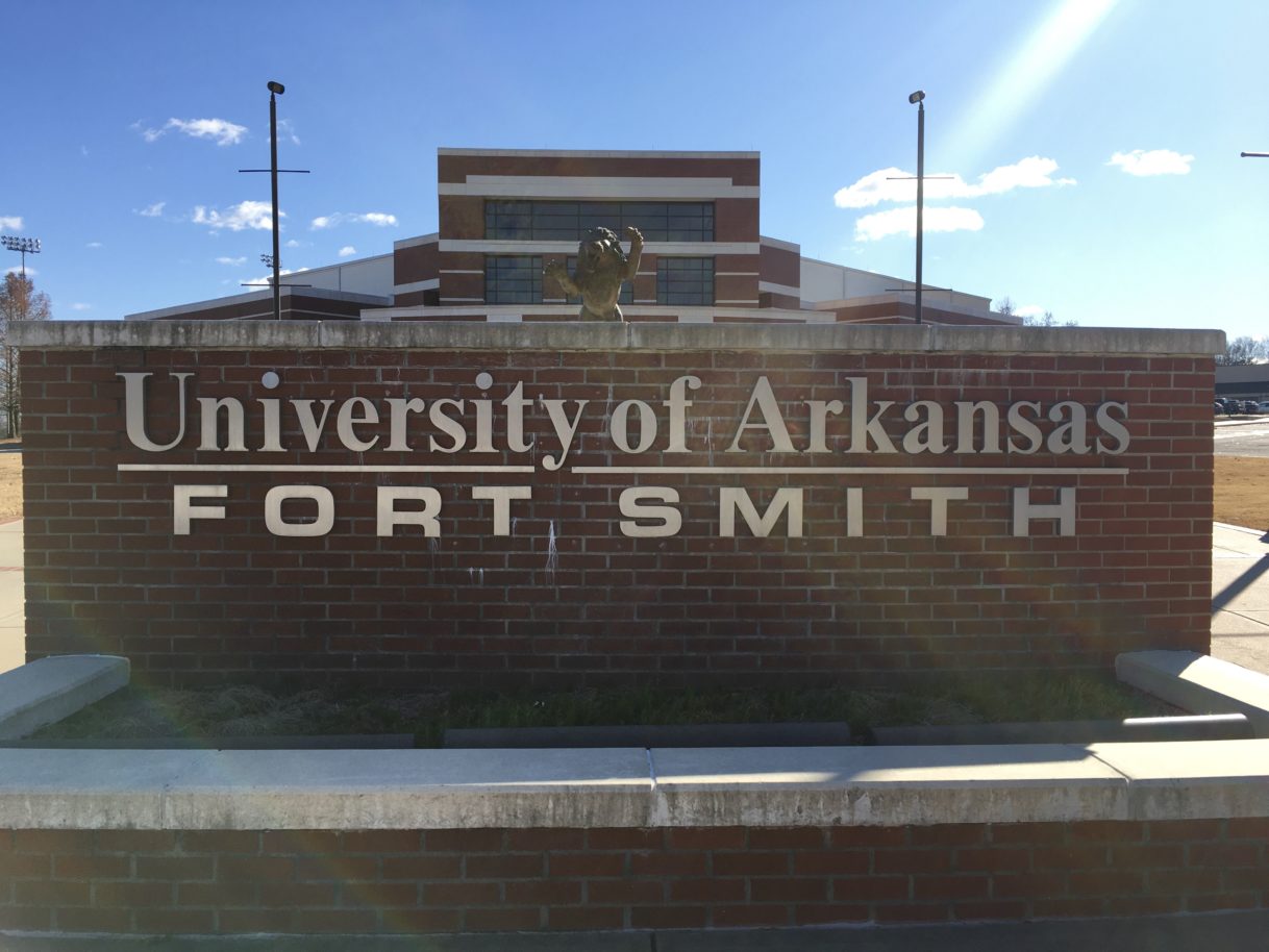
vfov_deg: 48.2
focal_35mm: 29
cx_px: 634
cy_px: 476
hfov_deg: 61.6
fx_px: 1063
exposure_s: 1/1131
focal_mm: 4.15
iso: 25
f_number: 2.2
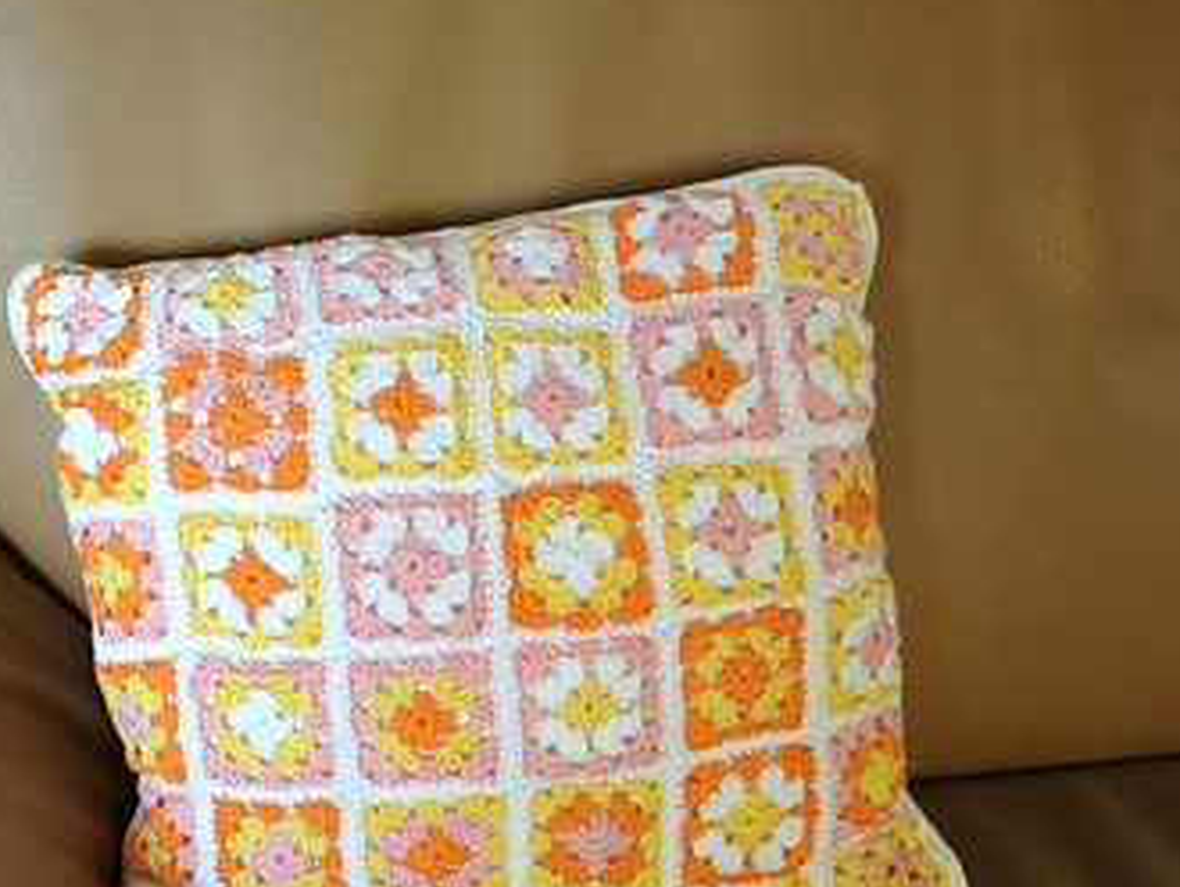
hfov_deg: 35.4
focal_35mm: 53
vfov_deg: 27.4
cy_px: 563
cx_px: 300
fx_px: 1808
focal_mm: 4.28
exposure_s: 1/60
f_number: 2.4
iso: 50
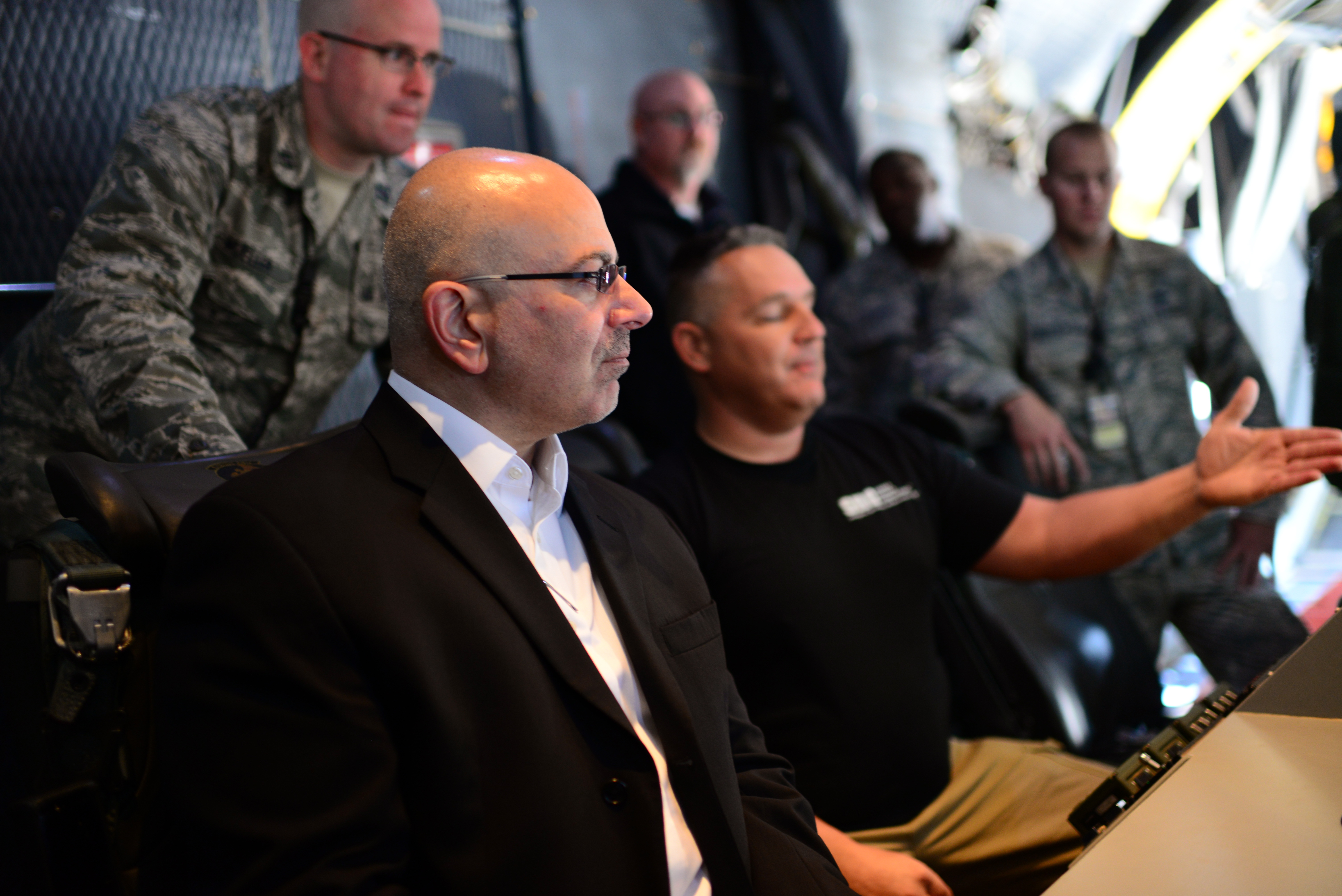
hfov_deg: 54.4
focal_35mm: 35
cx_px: 671
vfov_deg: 37.9
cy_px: 448
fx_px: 1305
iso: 800
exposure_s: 1/40
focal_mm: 35
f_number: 1.8
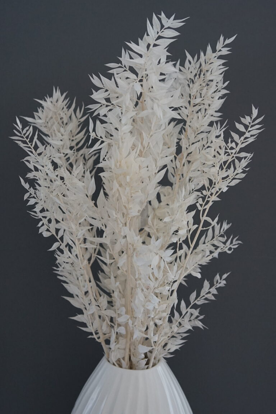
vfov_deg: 38.2
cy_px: 207
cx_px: 138
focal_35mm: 52
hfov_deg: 26.0
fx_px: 598
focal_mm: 35
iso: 1600
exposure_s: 1/160
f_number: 4
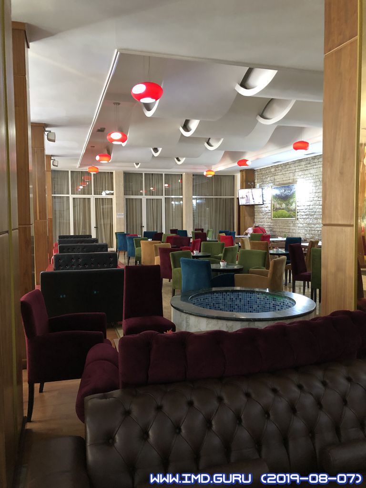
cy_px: 244
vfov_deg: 63.4
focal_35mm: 28
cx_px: 183
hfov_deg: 49.7
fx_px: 395
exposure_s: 1/9
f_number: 1.8
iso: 100
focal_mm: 4
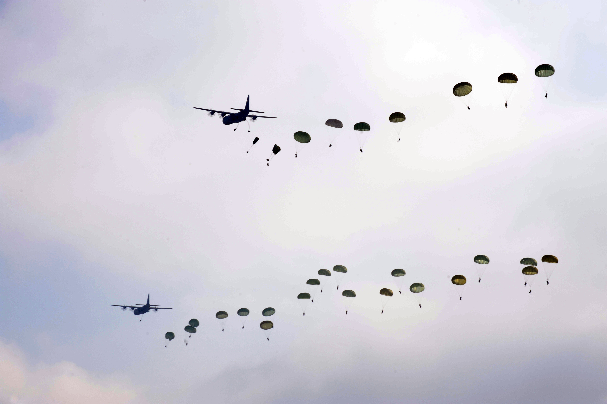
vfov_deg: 6.9
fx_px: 3370
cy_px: 202
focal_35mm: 200
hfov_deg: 10.3
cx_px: 304
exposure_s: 1/160
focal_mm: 200
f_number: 14
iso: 200
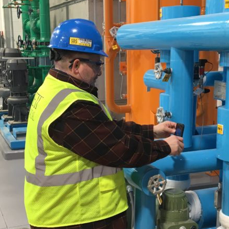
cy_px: 135
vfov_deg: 28.6
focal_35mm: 60
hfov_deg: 28.5
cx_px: 142
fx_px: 449
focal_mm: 4.15
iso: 50
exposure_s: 1/30
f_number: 2.2
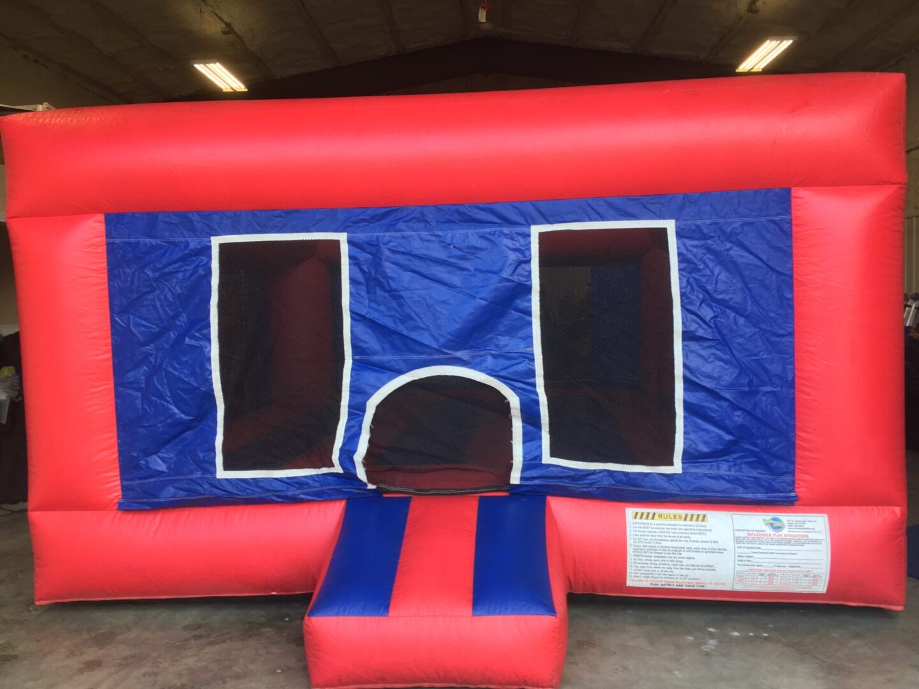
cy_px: 344
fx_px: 770
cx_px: 460
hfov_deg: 61.7
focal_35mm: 29
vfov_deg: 48.2
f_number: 2.2
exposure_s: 1/60
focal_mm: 4.15
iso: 25
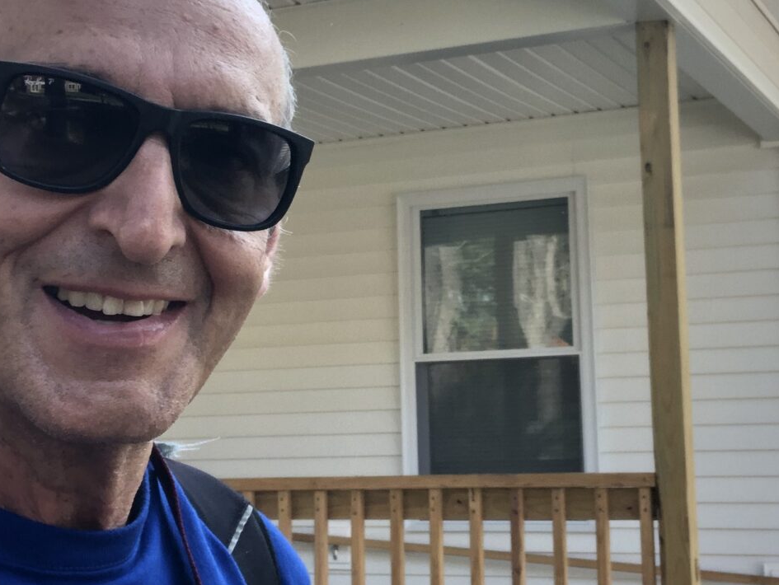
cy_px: 264
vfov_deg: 22.6
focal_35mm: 65
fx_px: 1464
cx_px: 452
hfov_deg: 29.8
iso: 32
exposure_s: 1/120
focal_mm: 2.87
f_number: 2.2
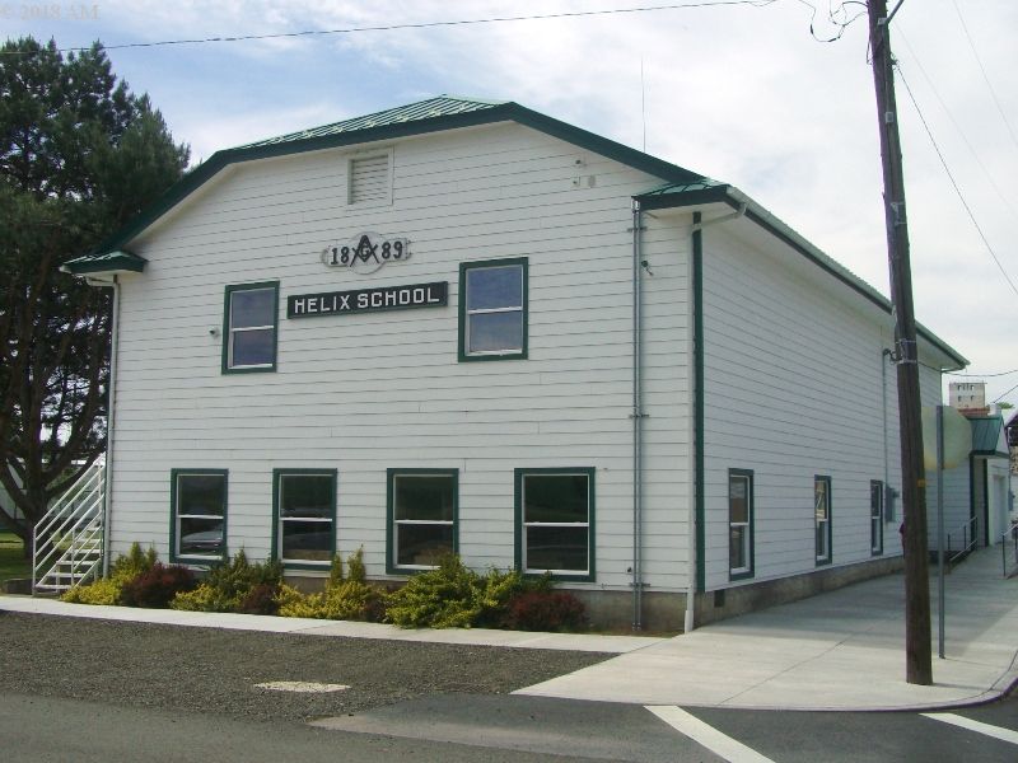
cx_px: 509
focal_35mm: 38
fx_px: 1118
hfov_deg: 49.0
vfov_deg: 37.7
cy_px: 382
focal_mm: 7.9
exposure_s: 1/640
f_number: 5.6
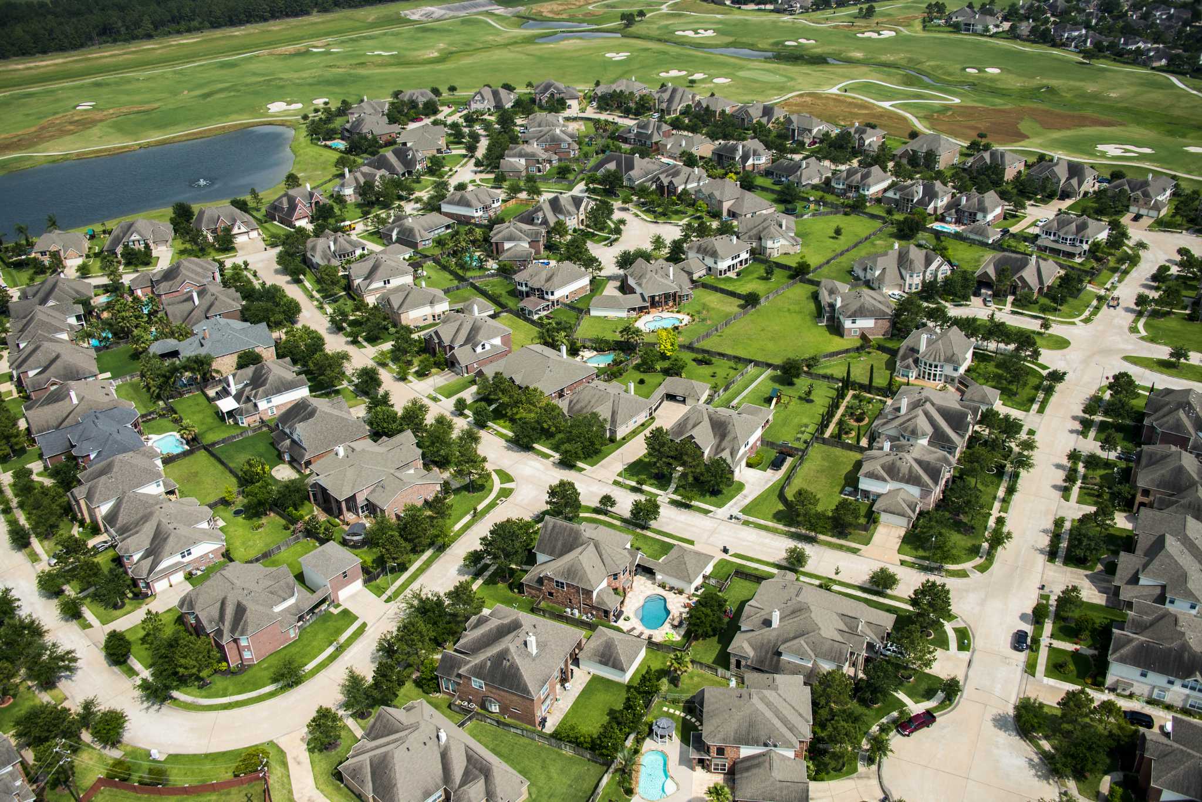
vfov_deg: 41.1
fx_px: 1069
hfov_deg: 58.7
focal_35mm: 32
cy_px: 401
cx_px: 601
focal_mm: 32
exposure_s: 1/3200
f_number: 5.6
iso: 500
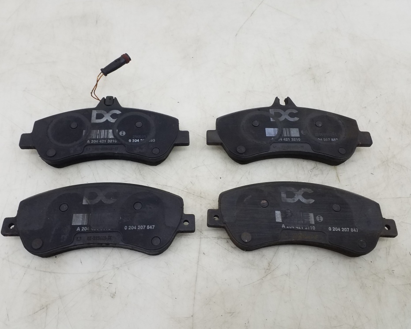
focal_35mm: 29
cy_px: 169
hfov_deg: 60.4
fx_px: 353
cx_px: 191
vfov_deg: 49.9
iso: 125
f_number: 1.9
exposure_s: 1/50
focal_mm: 3.6
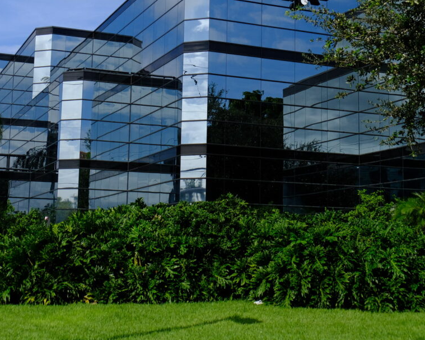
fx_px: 780
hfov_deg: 30.5
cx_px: 235
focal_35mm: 62
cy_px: 131
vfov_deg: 24.5
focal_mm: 29.3
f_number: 4.3
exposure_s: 1/4000
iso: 640
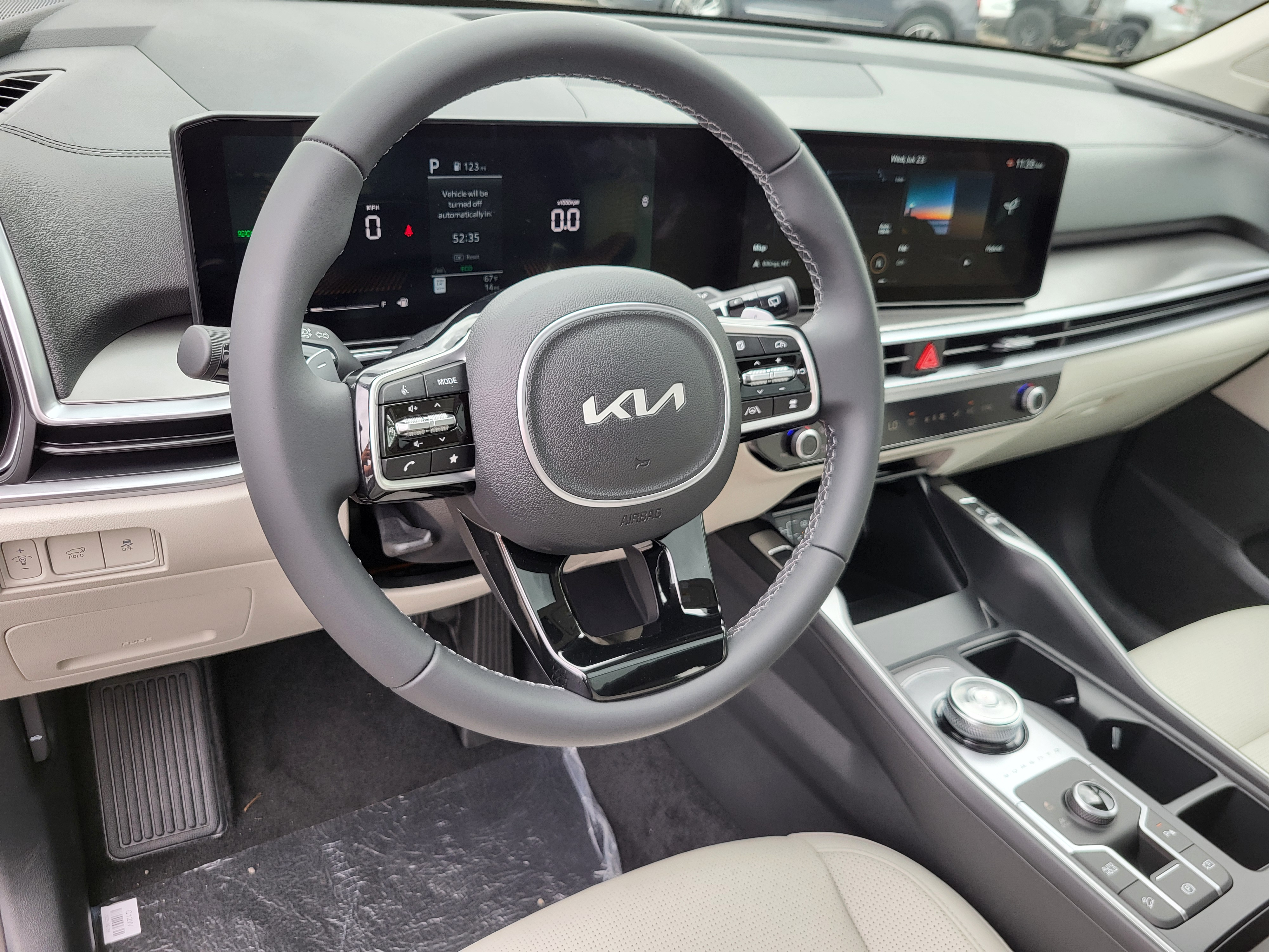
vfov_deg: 53.1
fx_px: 953
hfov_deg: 67.3
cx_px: 634
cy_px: 476
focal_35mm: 26
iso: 40
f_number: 1.8
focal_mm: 5.4
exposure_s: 1/146
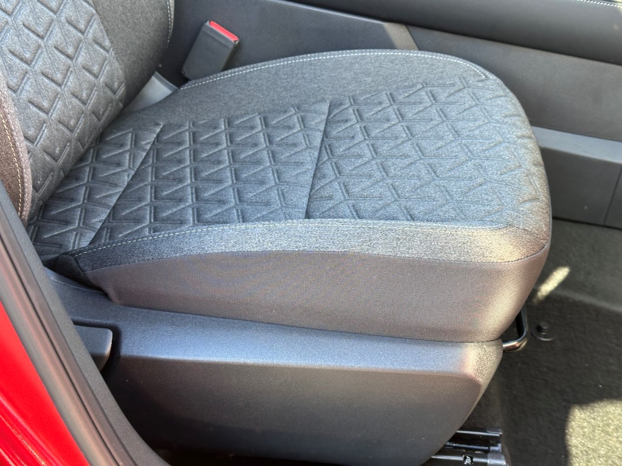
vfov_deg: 30.3
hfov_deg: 39.7
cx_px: 311
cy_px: 233
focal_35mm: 48
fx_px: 862
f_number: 1.78
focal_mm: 6.86
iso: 80
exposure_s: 1/84
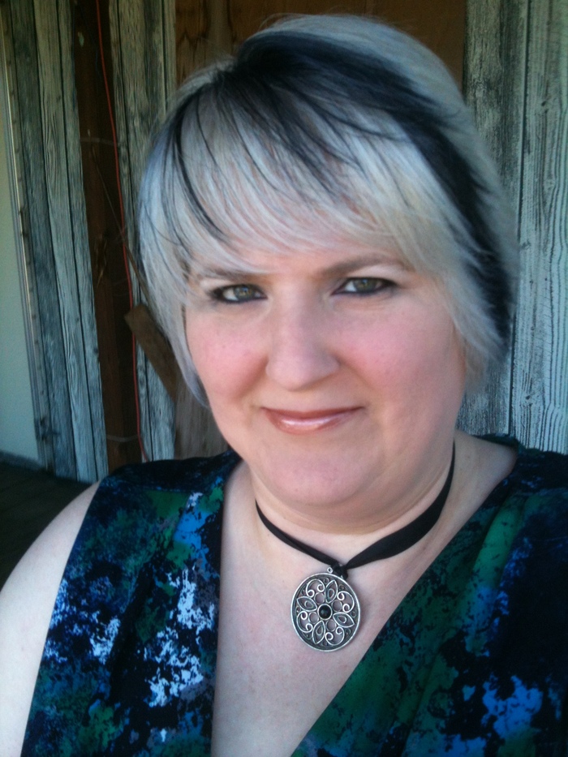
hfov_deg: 40.7
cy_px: 378
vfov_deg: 52.6
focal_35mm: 35
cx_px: 284
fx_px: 766
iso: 100
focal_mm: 3.85
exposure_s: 1/120
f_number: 2.8
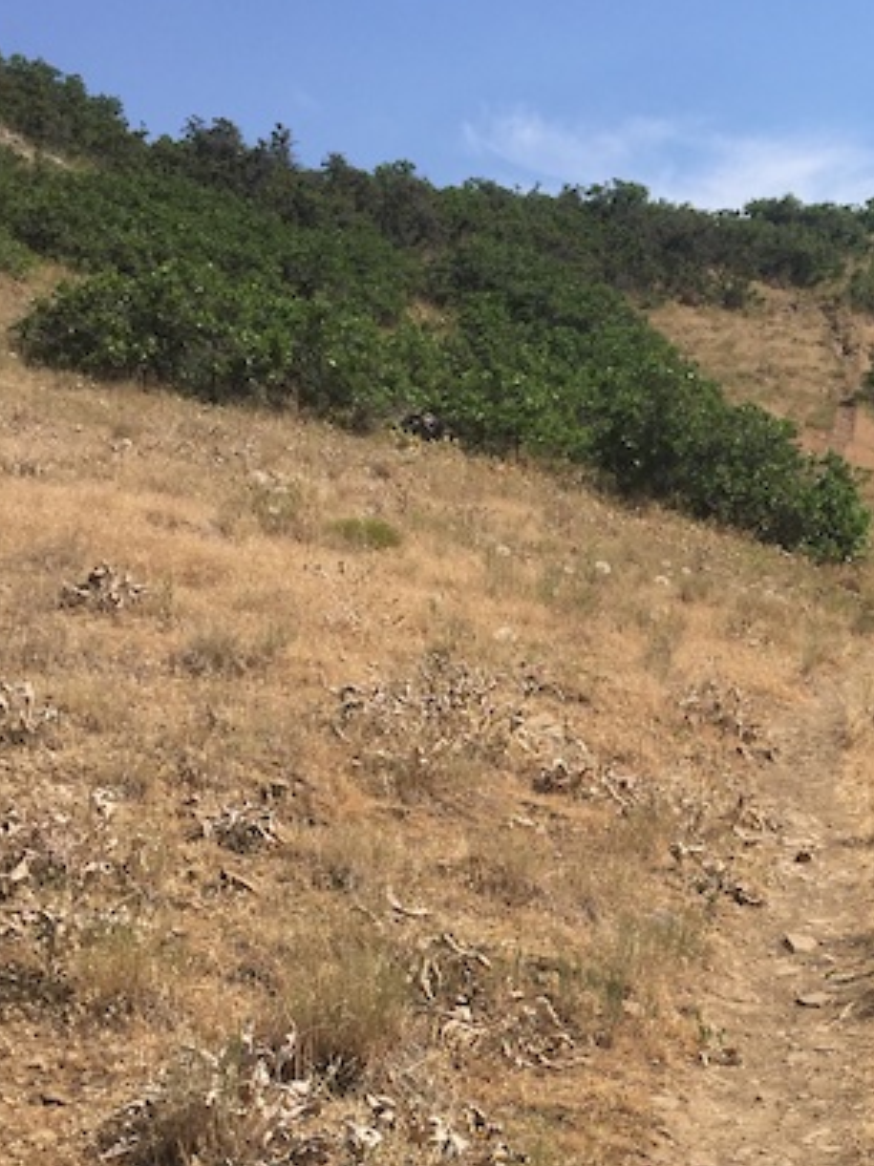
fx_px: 1920
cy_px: 885
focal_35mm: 57
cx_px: 777
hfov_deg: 24.9
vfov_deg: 33.1
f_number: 2.2
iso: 32
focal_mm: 4.15
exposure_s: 1/2198
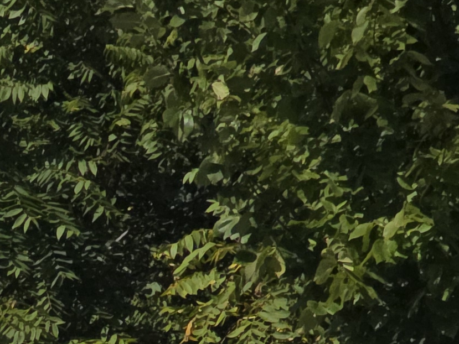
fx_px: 4416
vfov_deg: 4.4
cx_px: -498
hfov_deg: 5.8
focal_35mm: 333
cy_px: 780
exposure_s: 1/4643
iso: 50
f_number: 2.4
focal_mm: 7.9
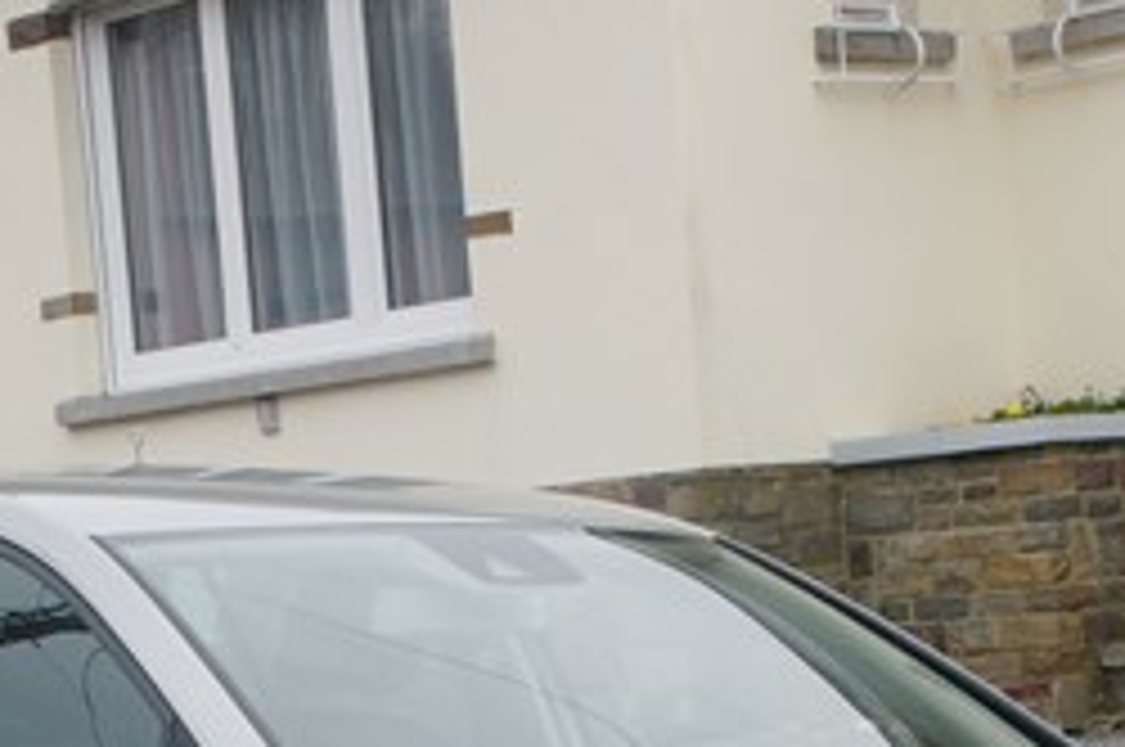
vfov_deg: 10.6
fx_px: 3901
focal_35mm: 125
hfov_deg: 16.4
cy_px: 1091
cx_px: 342
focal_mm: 26
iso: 200
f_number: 11
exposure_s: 1/125
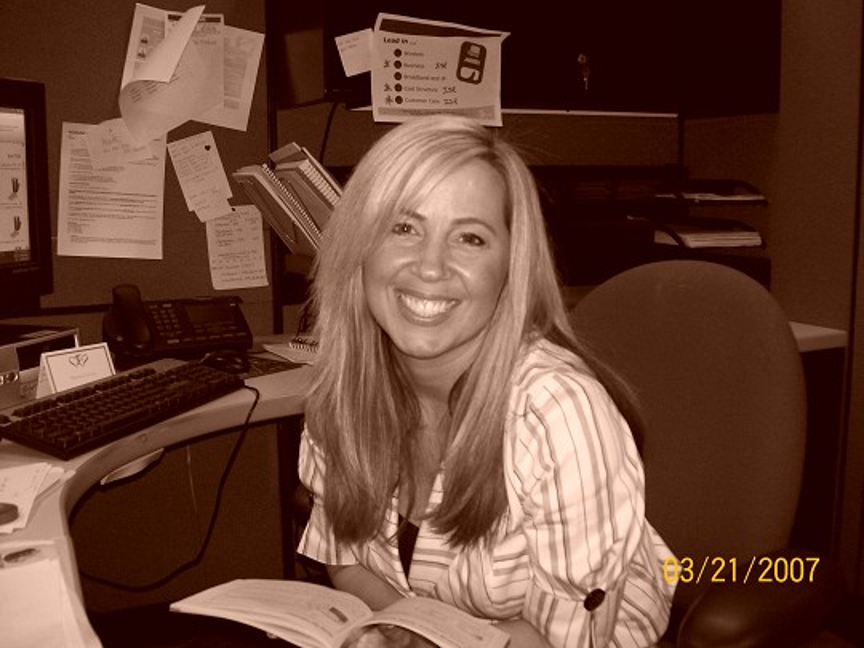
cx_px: 432
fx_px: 899
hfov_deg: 51.4
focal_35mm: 36
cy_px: 324
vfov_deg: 39.7
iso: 140
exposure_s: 1/64
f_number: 2.7
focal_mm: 6
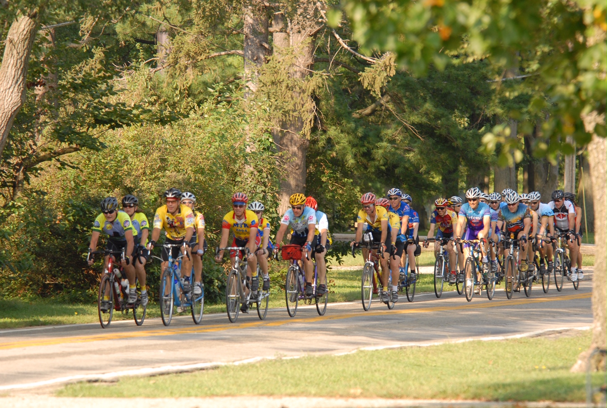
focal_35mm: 390
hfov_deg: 5.3
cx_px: 304
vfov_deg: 3.5
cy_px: 204
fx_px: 6589
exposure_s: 1/250
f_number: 5.3
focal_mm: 260
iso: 200
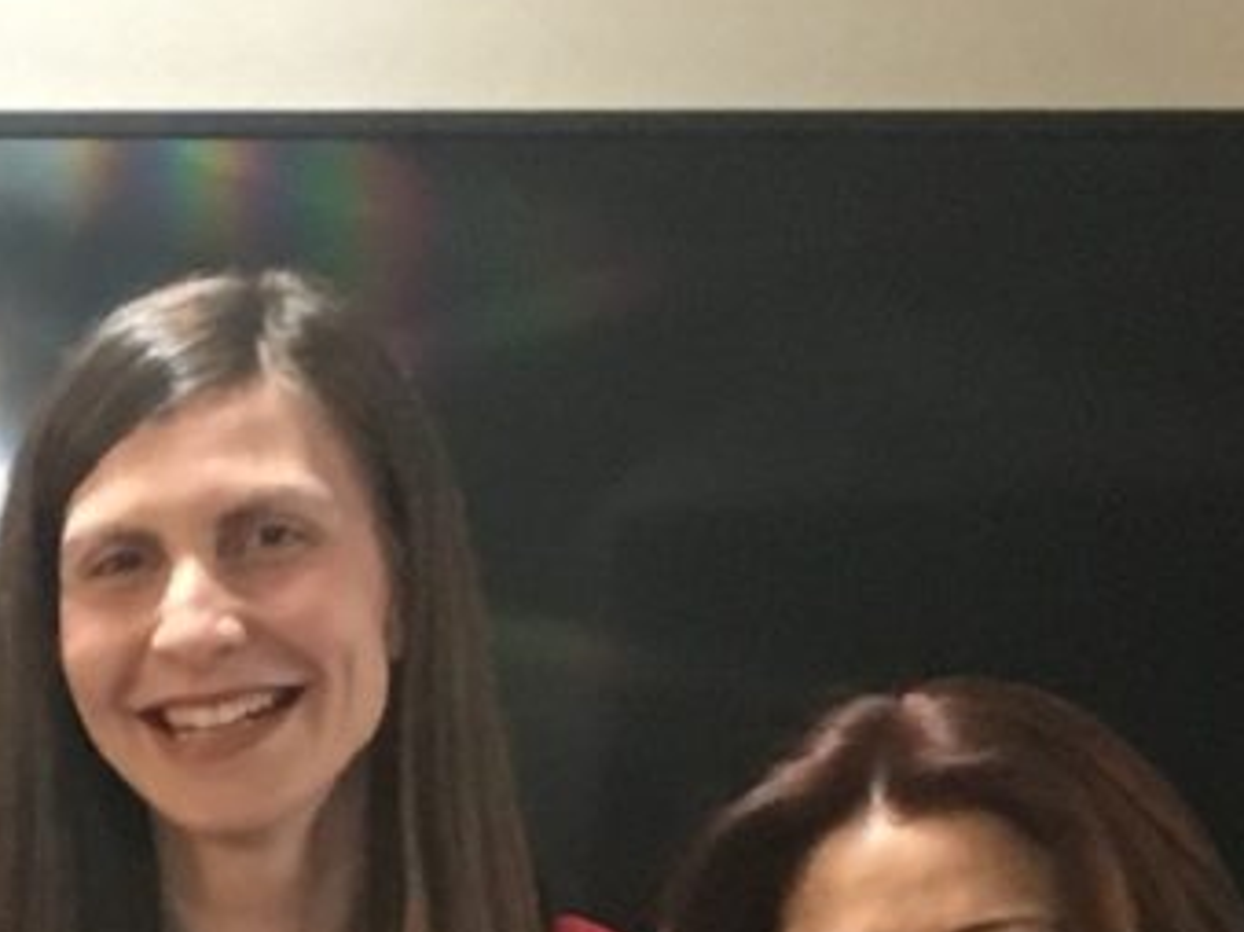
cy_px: 1603
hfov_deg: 8.7
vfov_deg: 6.6
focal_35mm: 219
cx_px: -1016
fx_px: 7867
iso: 160
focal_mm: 4.15
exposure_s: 1/33
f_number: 2.2
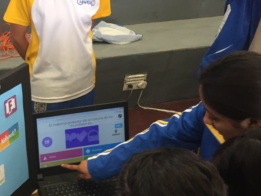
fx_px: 392
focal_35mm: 52
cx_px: 39
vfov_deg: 27.9
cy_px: 71
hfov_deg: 35.2
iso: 100
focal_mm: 4.15
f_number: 2.2
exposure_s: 1/30
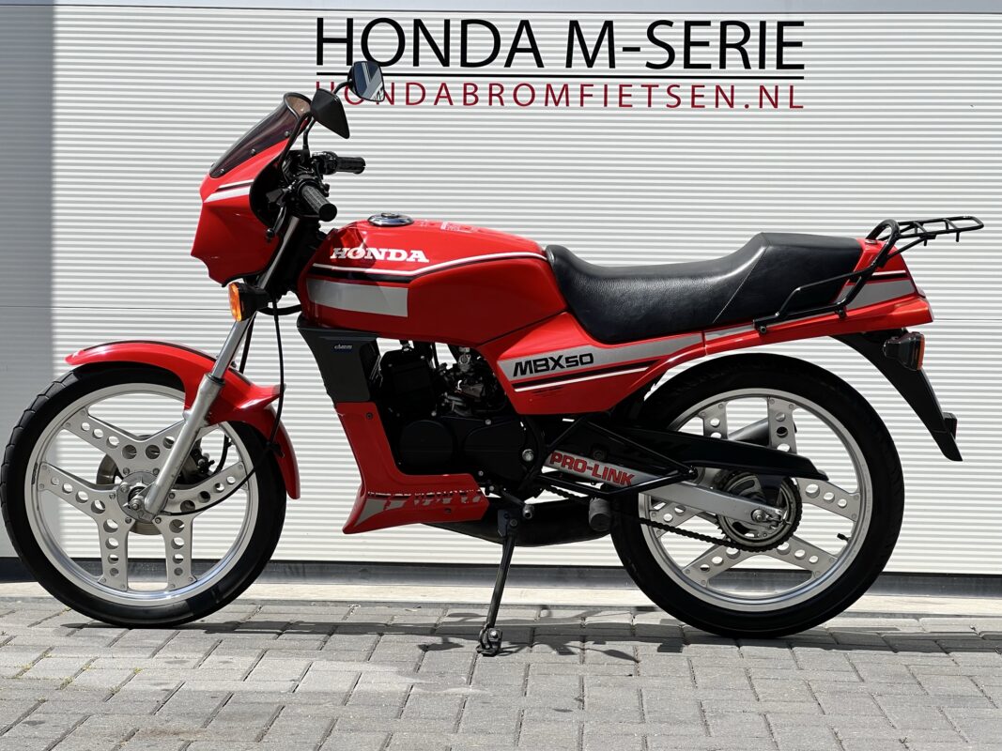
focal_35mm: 77
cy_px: 376
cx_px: 501
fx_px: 2229
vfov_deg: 19.1
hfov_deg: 25.3
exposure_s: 1/758
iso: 32
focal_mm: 9
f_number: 2.8
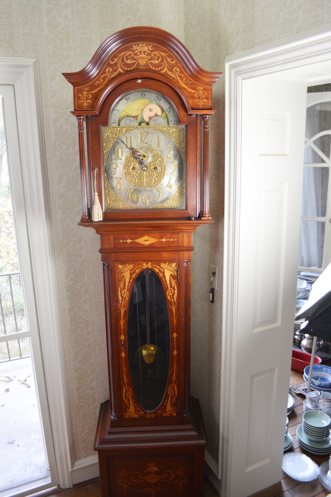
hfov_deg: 47.9
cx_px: 166
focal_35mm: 27
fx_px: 372
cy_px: 248
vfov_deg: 67.4
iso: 500
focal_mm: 18
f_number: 4
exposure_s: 1/60
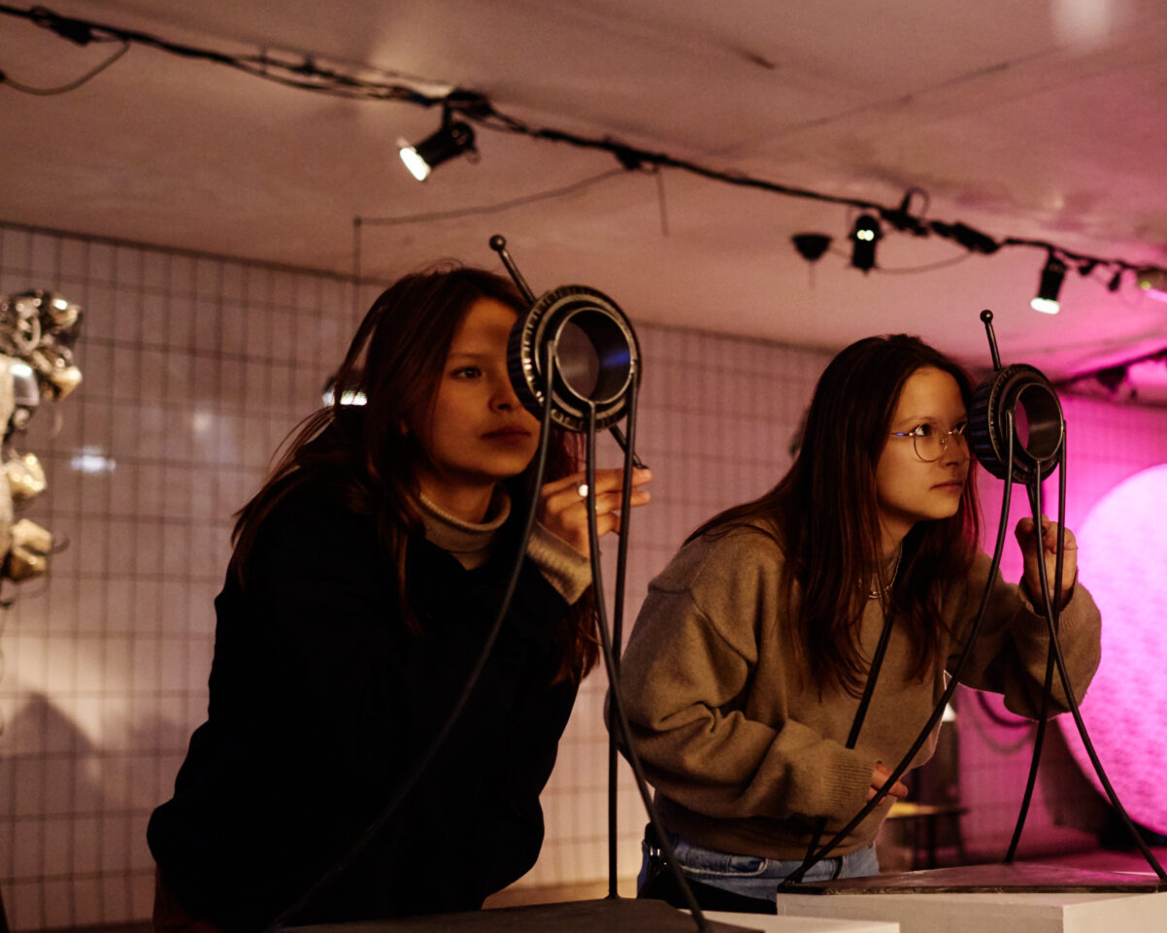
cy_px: 478
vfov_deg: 27.1
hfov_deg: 32.8
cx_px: 909
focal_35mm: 56
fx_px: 1934
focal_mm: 35
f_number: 2.8
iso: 1600
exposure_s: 1/100
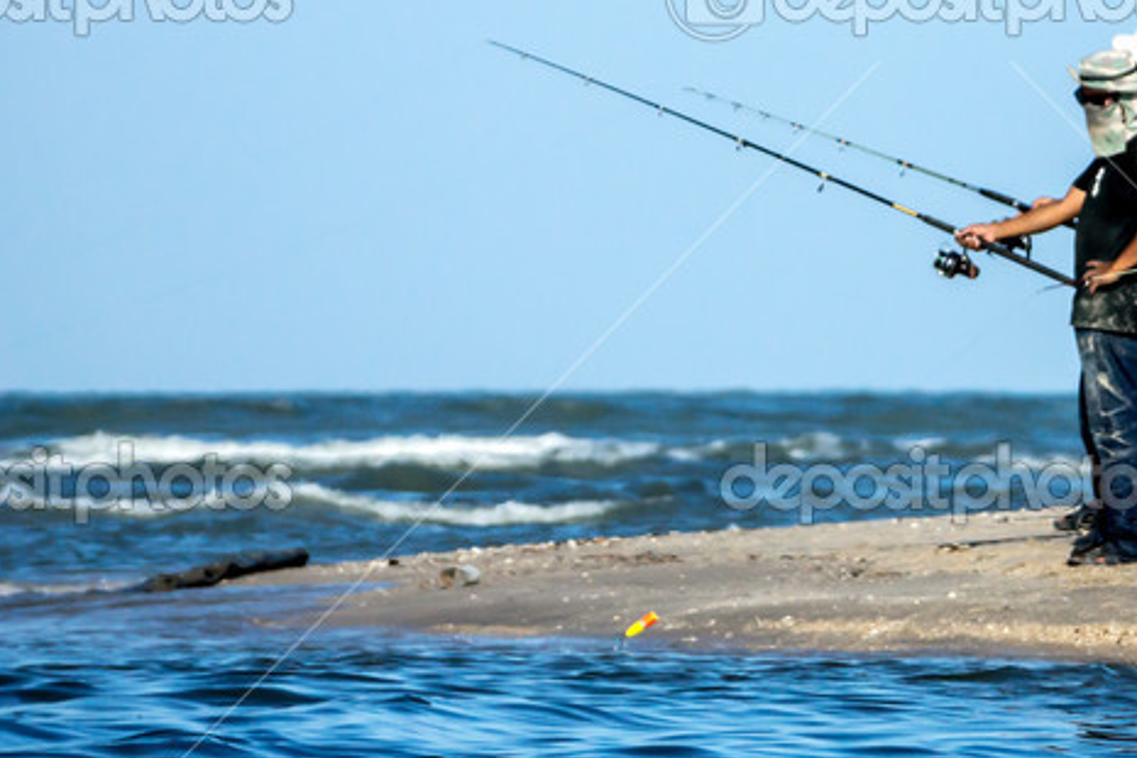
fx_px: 15633
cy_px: -5
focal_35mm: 495
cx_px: 945
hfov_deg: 4.2
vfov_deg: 2.8
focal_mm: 150
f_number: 5
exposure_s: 1/2500
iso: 320
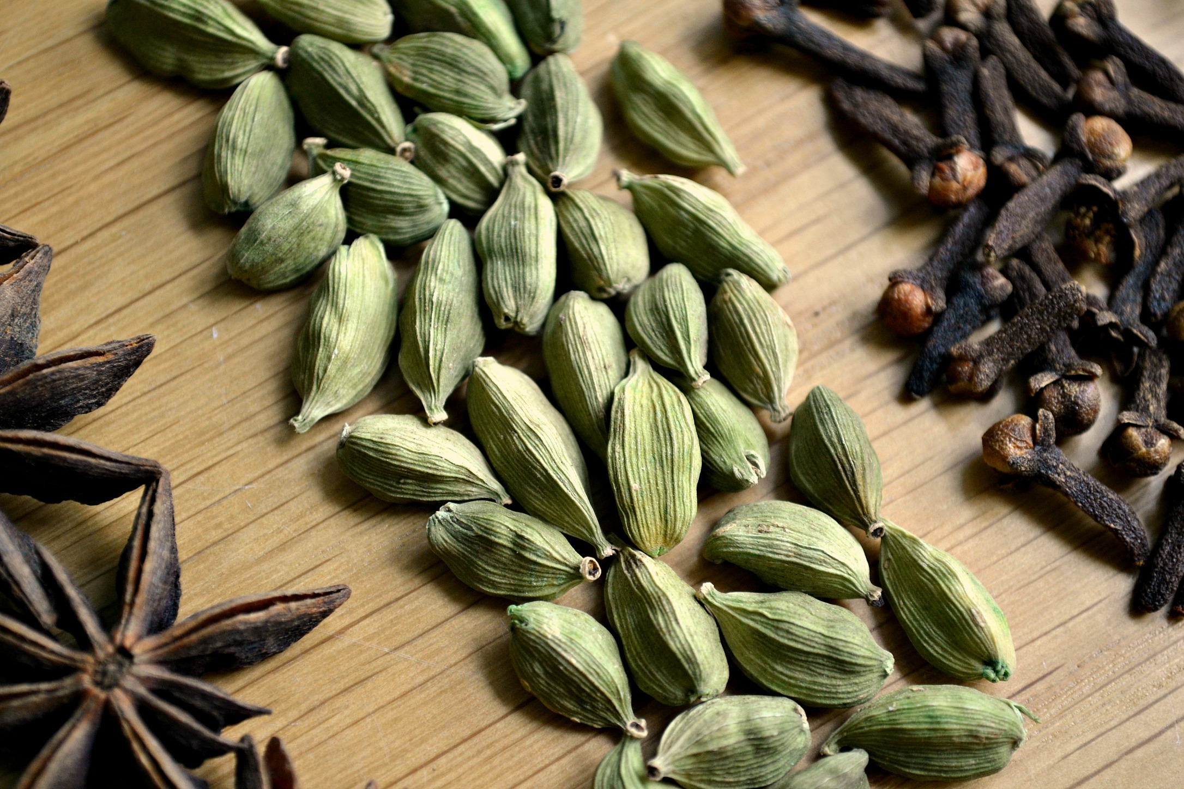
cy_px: 394
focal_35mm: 82
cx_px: 592
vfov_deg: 16.6
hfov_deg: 24.6
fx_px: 2713
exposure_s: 1/60
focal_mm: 55
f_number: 5.6
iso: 400
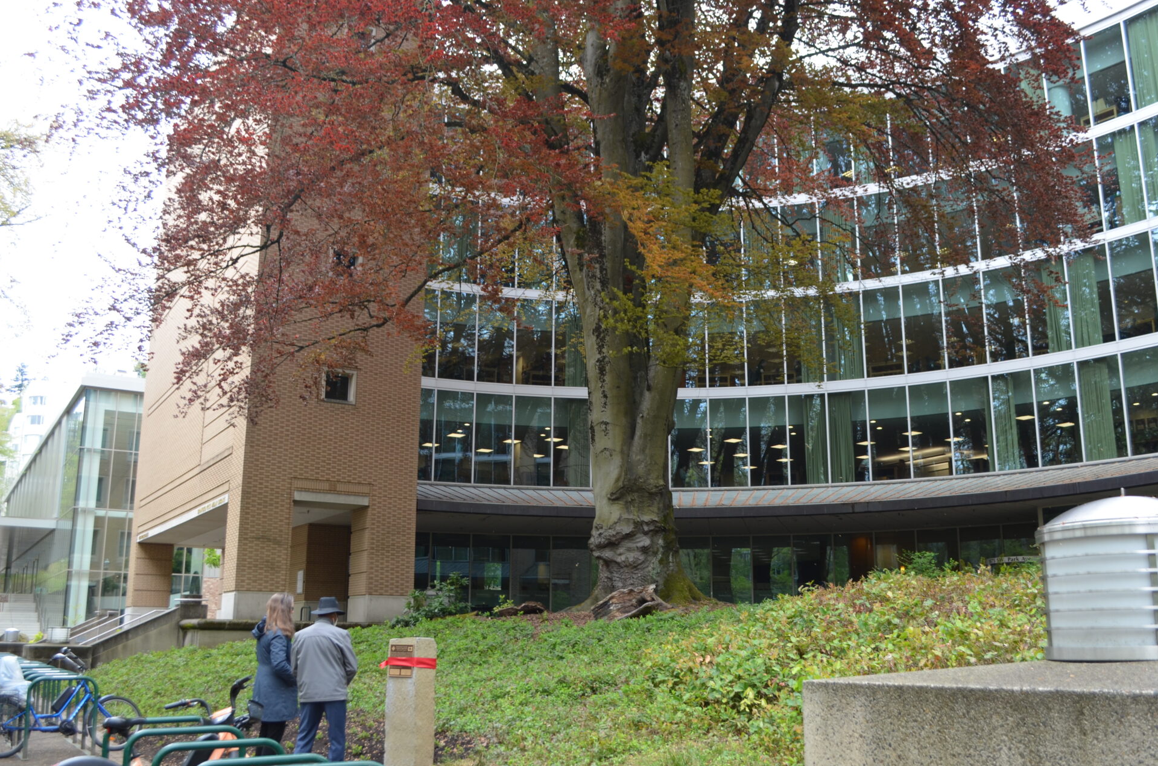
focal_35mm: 32
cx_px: 594
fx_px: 1027
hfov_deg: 58.8
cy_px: 386
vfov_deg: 40.9
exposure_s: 1/125
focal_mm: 20
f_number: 5.6
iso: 220
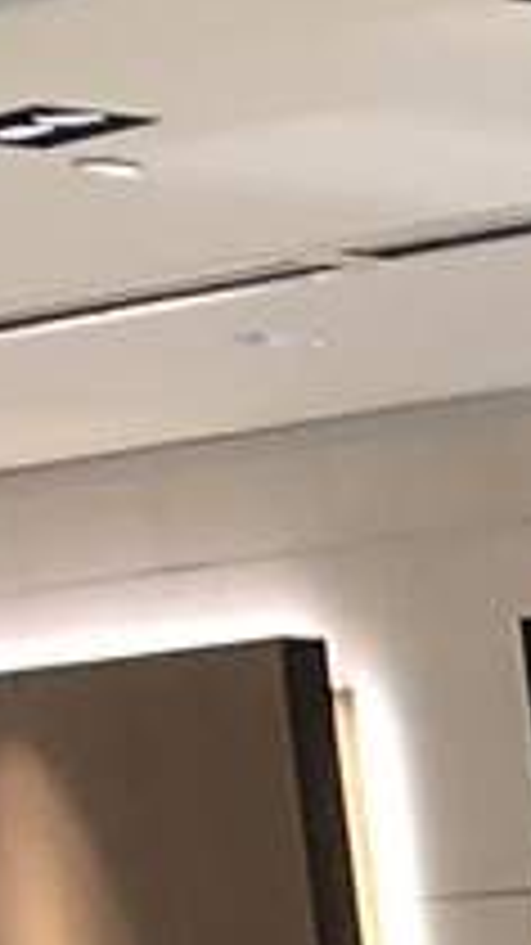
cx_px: 3978
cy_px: 3442
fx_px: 7440
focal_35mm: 297
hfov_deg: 3.3
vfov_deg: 6.3
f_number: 1.8
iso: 25
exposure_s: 1/40
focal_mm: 3.99
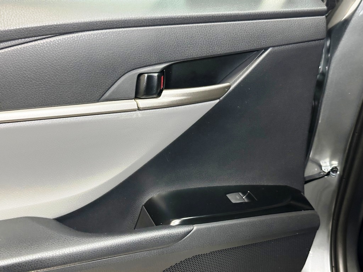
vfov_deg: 30.3
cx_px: 182
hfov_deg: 39.7
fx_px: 503
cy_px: 136
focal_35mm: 48
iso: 500
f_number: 1.78
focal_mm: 6.86
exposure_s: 1/30
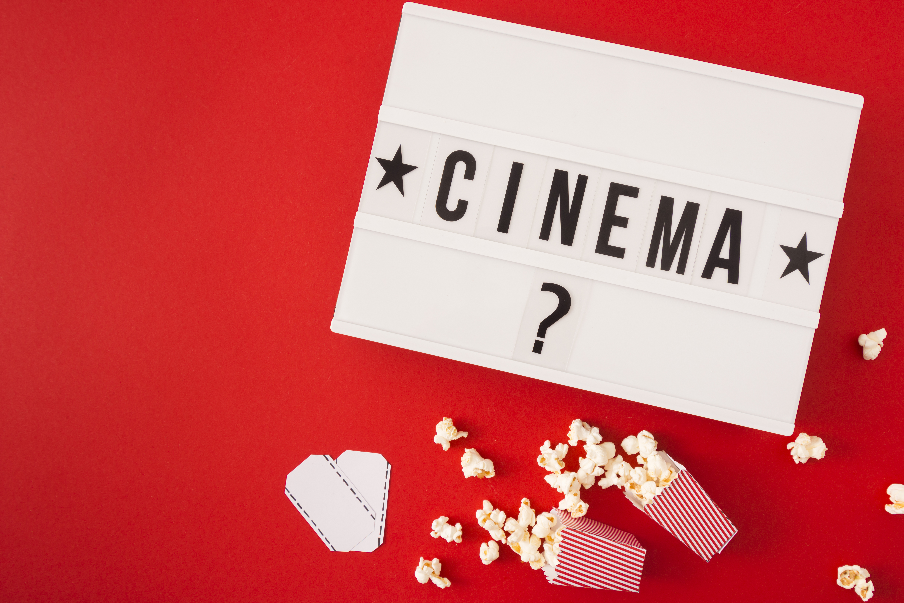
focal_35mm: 26
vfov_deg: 50.4
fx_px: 640
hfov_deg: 70.4
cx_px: 452
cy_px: 302
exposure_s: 1/200
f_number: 9
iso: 160
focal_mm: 17
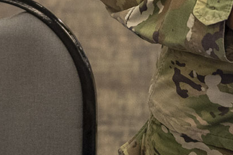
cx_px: 30
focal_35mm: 224
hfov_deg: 9.2
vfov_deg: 5.9
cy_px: -197
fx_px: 1449
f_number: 2.8
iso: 2500
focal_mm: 44
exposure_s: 1/320
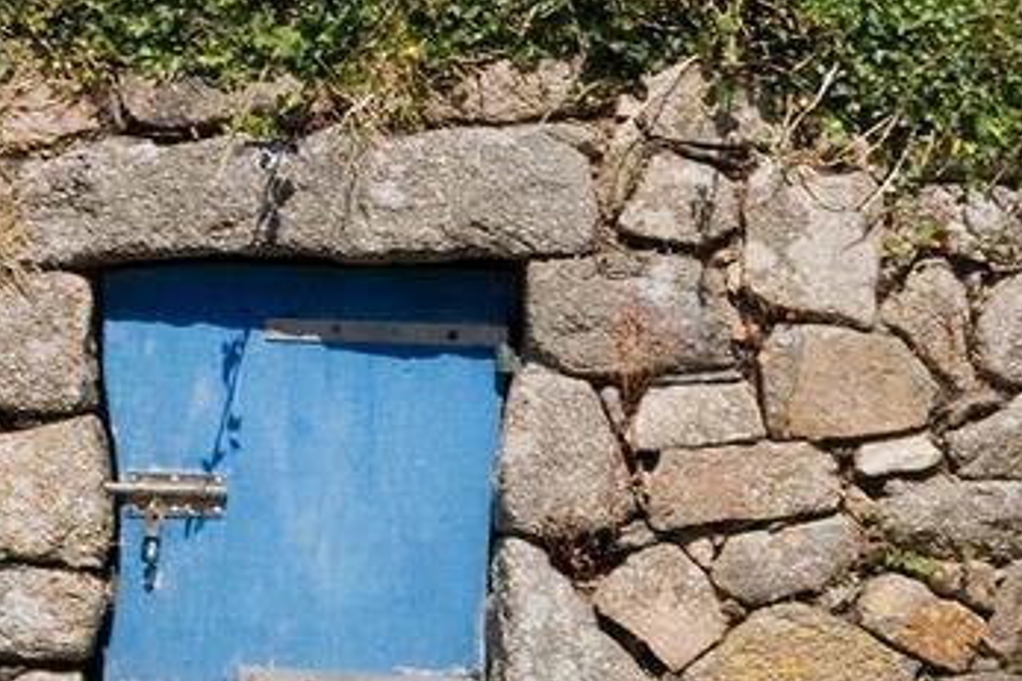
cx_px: 1028
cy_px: 71
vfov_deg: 6.9
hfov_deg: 10.4
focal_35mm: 197
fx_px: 5590
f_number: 11
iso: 200
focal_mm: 38
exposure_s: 1/50
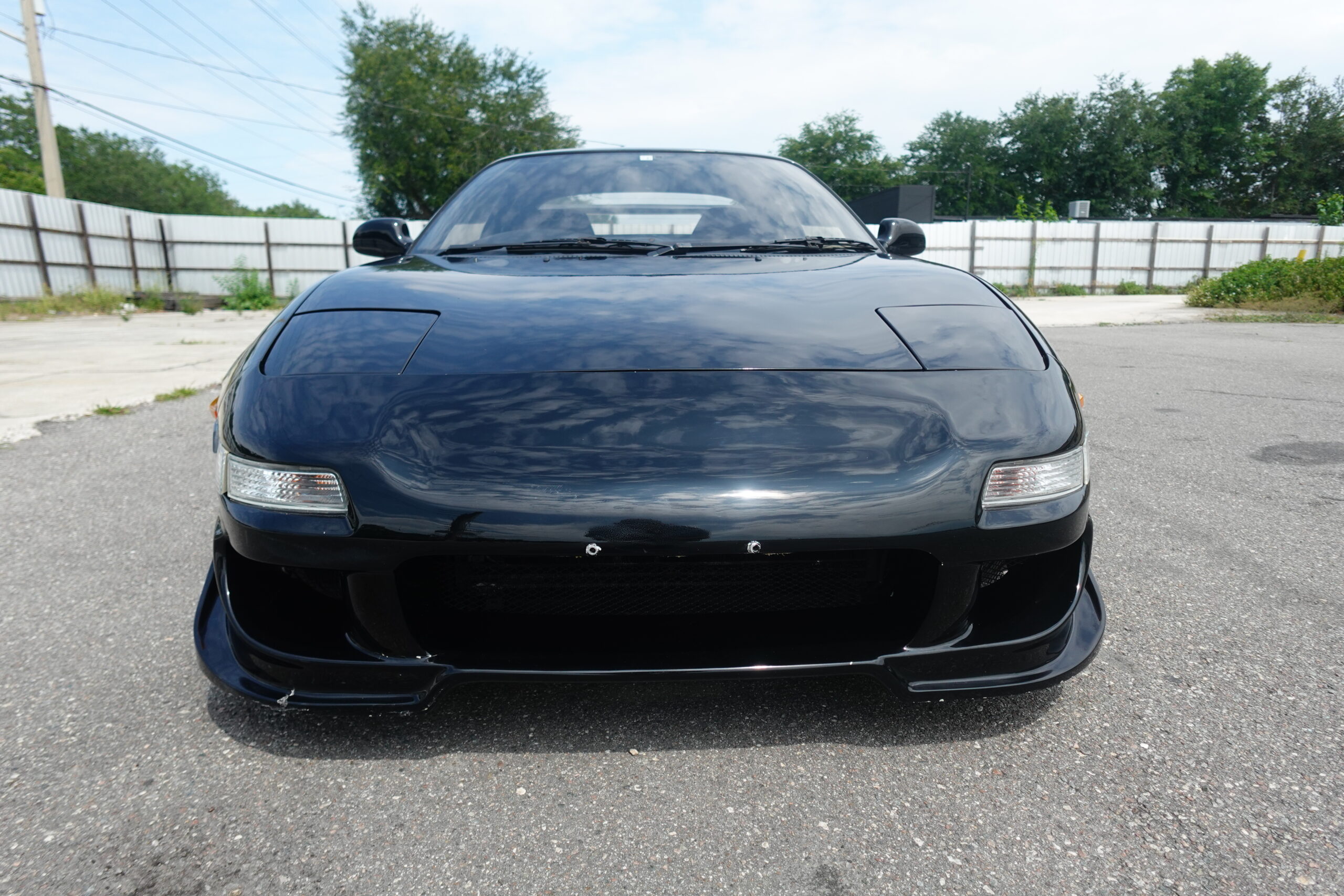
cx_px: 672
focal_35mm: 20
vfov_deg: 61.9
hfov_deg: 84.0
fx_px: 747
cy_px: 448
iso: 125
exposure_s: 1/2500
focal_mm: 7.6
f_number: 2
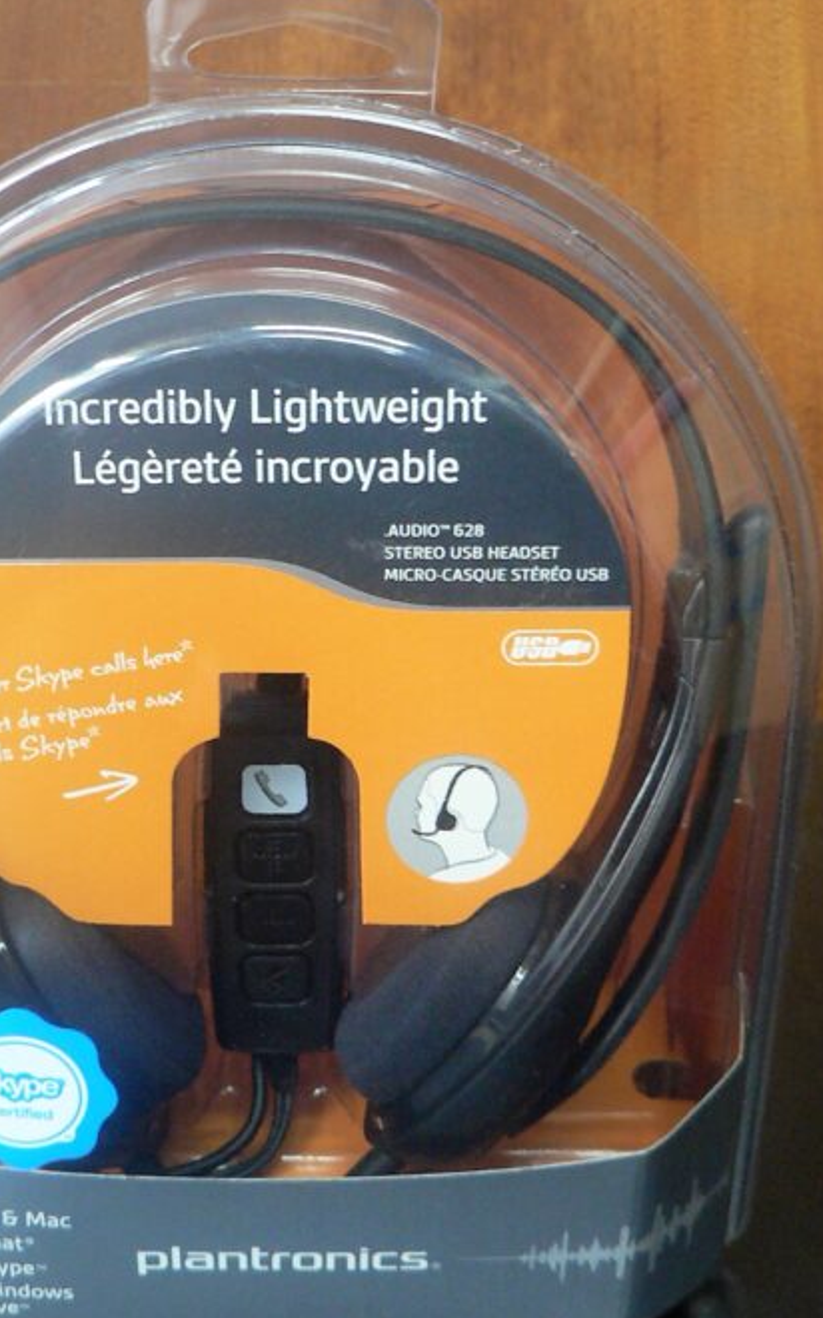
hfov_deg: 28.4
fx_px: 1616
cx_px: 276
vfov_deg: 44.3
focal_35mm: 45
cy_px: 717
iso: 200
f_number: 2.8
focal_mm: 6
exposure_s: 1/6
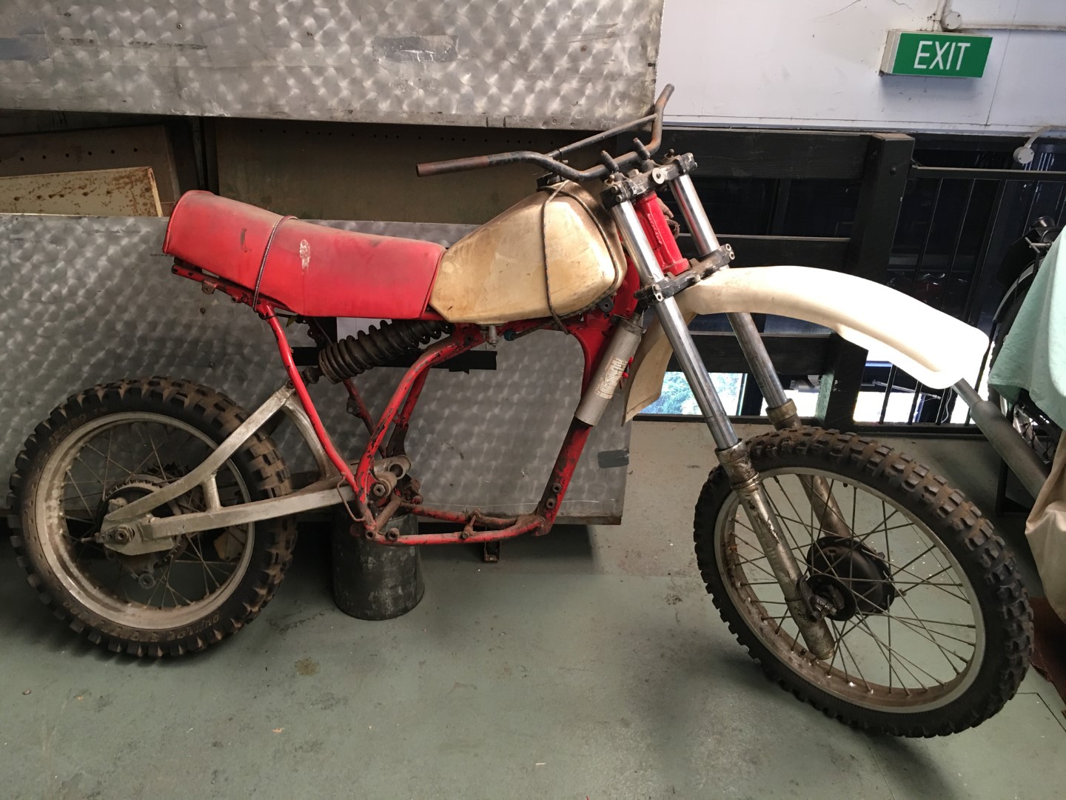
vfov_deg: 48.2
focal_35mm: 29
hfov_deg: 61.7
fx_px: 893
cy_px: 400
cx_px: 533
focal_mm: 4.15
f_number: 2.2
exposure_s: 1/17
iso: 64
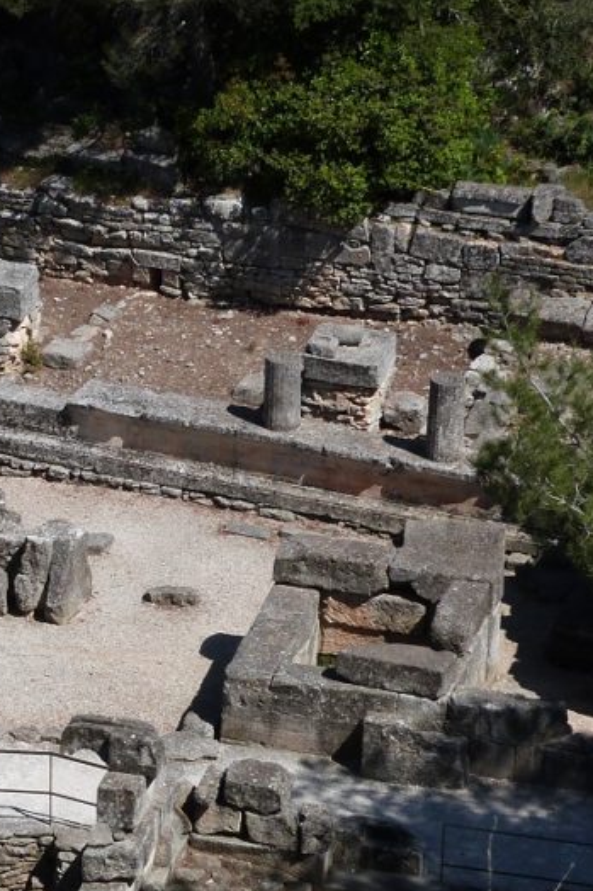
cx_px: -134
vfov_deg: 11.5
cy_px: 515
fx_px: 4425
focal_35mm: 179
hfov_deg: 7.6
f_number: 5.6
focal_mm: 15.8
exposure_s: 1/640
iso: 100
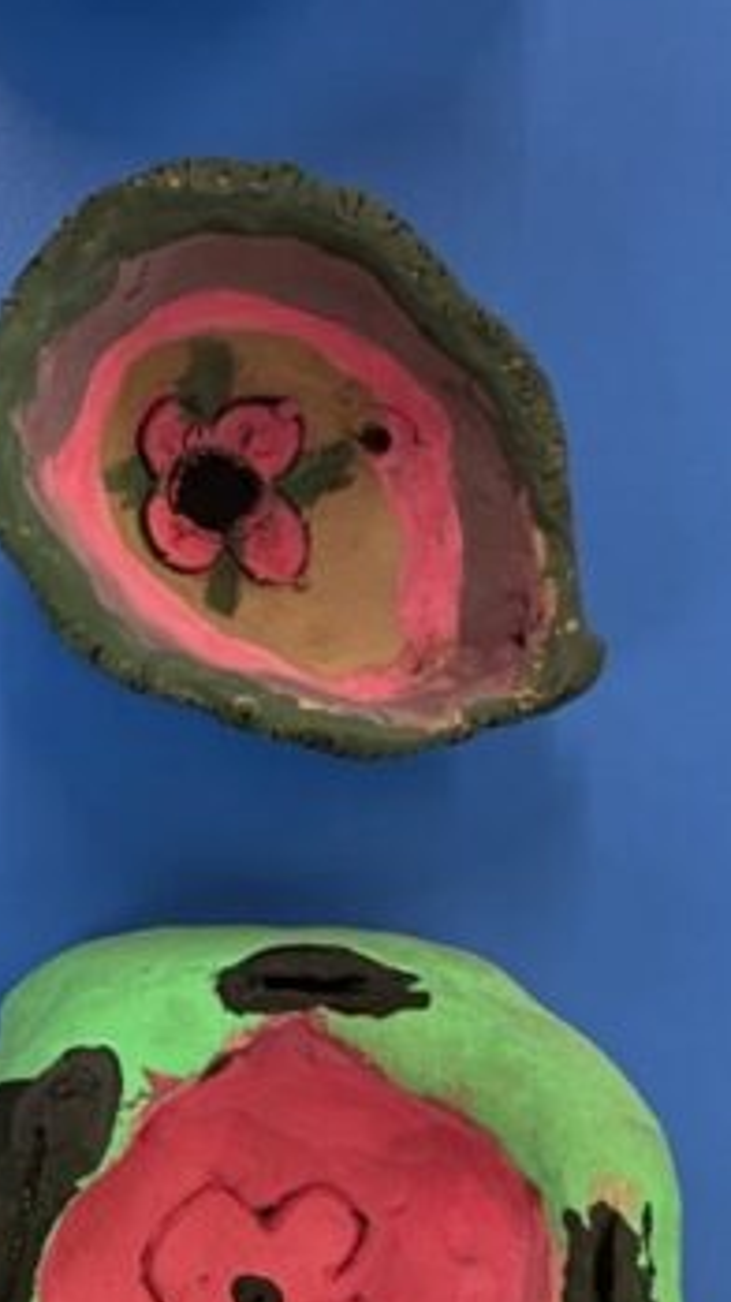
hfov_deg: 14.5
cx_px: -179
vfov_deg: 26.4
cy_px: 873
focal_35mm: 80
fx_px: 2760
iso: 125
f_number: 1.6
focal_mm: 5.1
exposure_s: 1/50
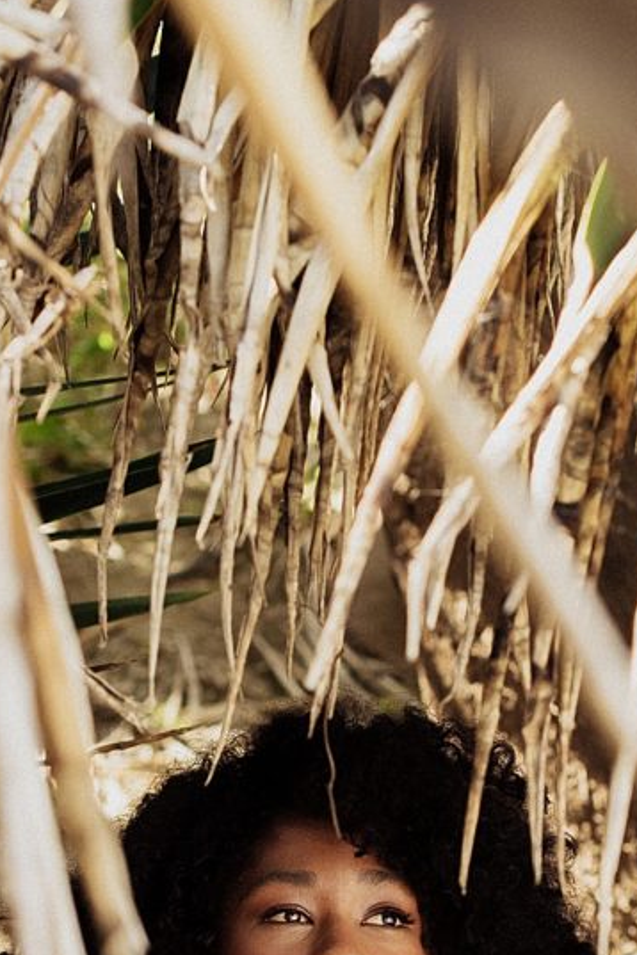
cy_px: 857
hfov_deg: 9.6
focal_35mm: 143
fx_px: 3795
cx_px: 351
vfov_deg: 14.2
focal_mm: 50
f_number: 4
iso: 400
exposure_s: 1/250
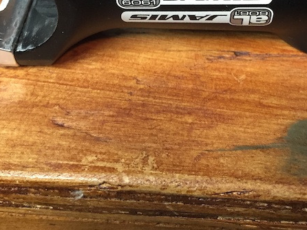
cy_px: 34
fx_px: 461
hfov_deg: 36.7
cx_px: 180
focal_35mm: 52
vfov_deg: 27.3
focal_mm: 4.15
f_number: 2.2
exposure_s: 1/24
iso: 250
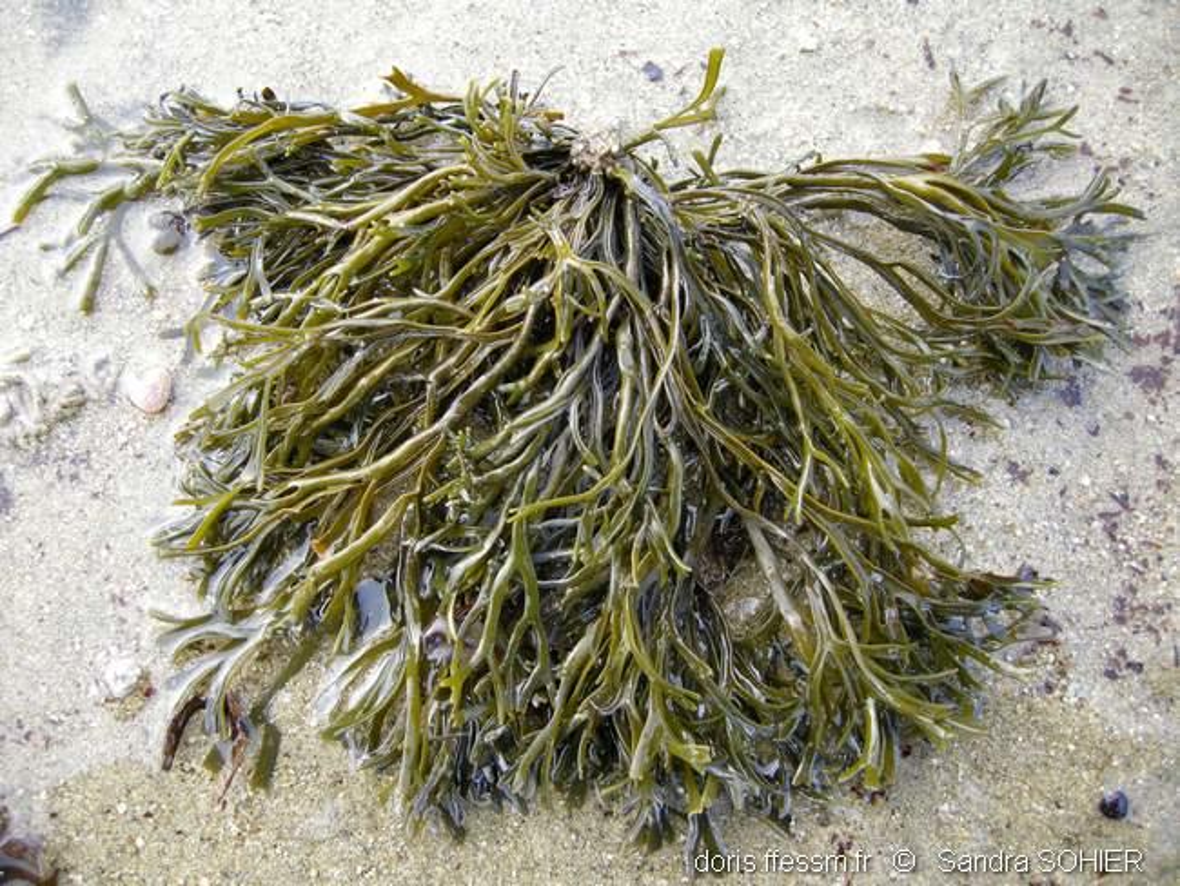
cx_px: 590
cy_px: 443
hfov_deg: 51.3
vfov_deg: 39.7
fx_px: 1228
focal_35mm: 36
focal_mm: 7.5
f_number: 2.7
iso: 110
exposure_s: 1/75.1
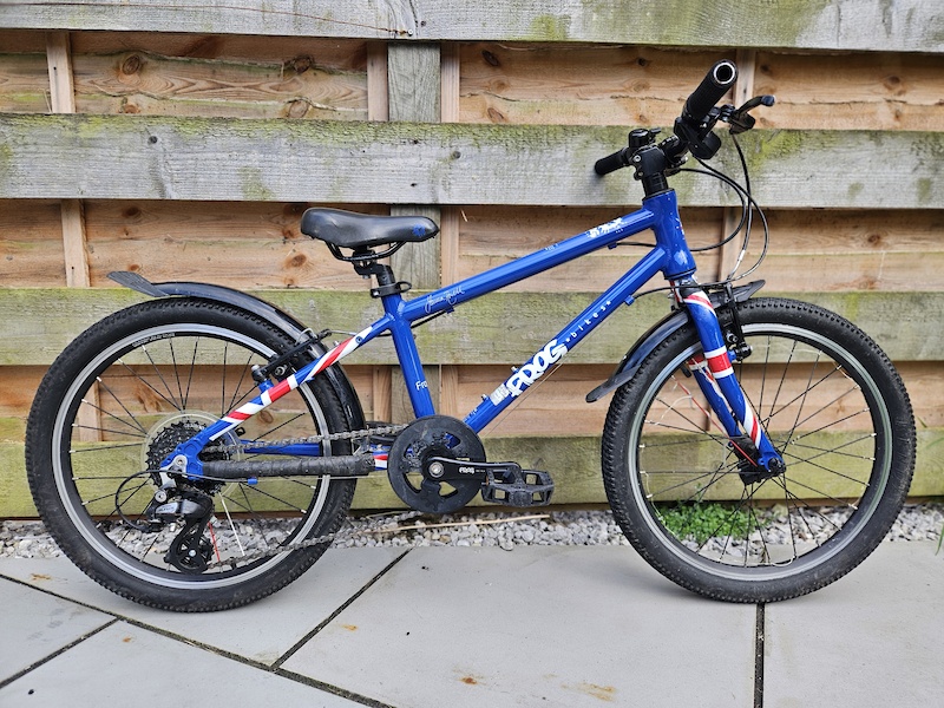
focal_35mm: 23
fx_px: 627
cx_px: 472
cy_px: 354
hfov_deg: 73.9
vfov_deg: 58.9
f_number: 1.8
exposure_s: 1/222
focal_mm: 5.4
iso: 40
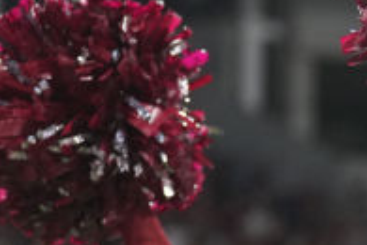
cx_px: 841
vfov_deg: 2.9
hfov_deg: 4.3
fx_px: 4771
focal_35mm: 468
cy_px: 493
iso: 2500
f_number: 2.8
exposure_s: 1/1250
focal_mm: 89
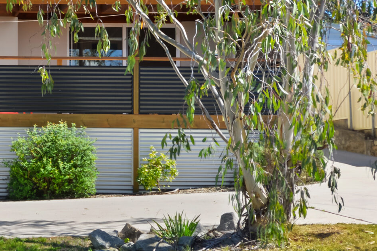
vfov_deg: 13.9
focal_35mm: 98
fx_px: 1025
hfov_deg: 19.7
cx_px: -59
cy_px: 103
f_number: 6.3
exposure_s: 1/100
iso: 100
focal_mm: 24
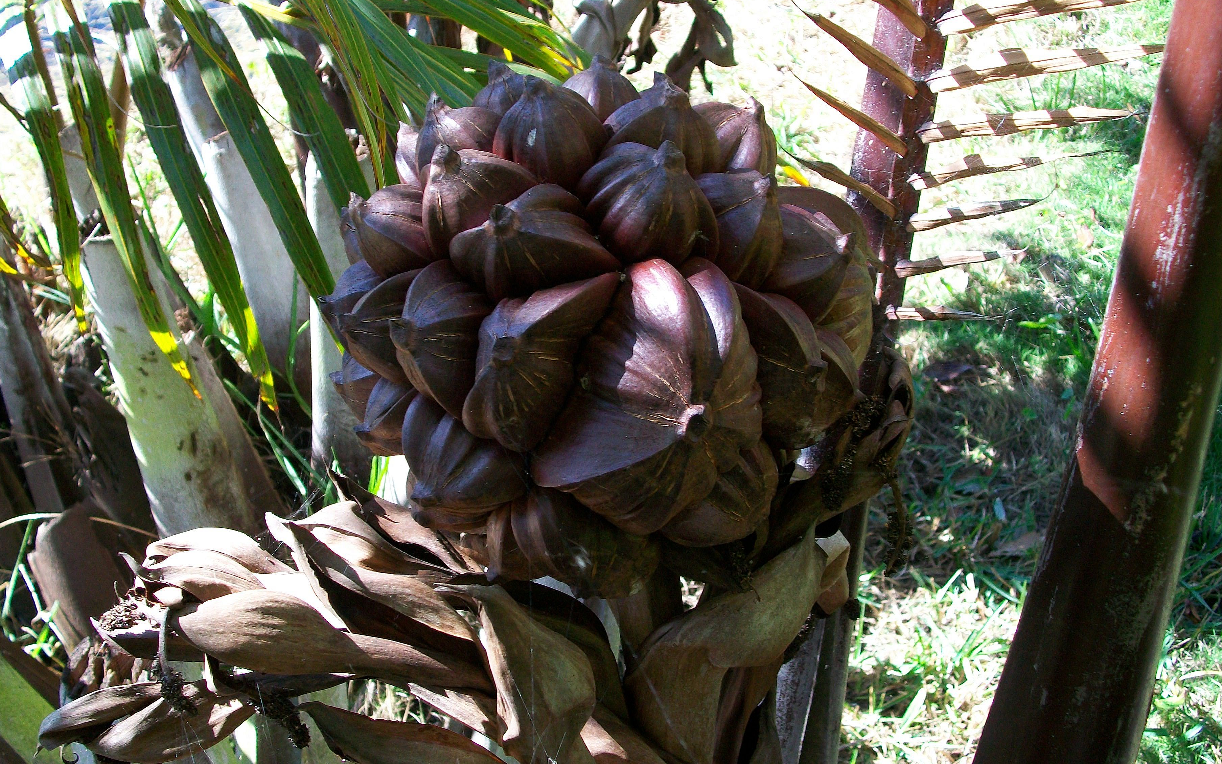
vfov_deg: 29.8
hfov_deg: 46.2
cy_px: 352
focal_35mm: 43
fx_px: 1432
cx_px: 603
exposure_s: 1/100
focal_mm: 7.1
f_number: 3.2
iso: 64
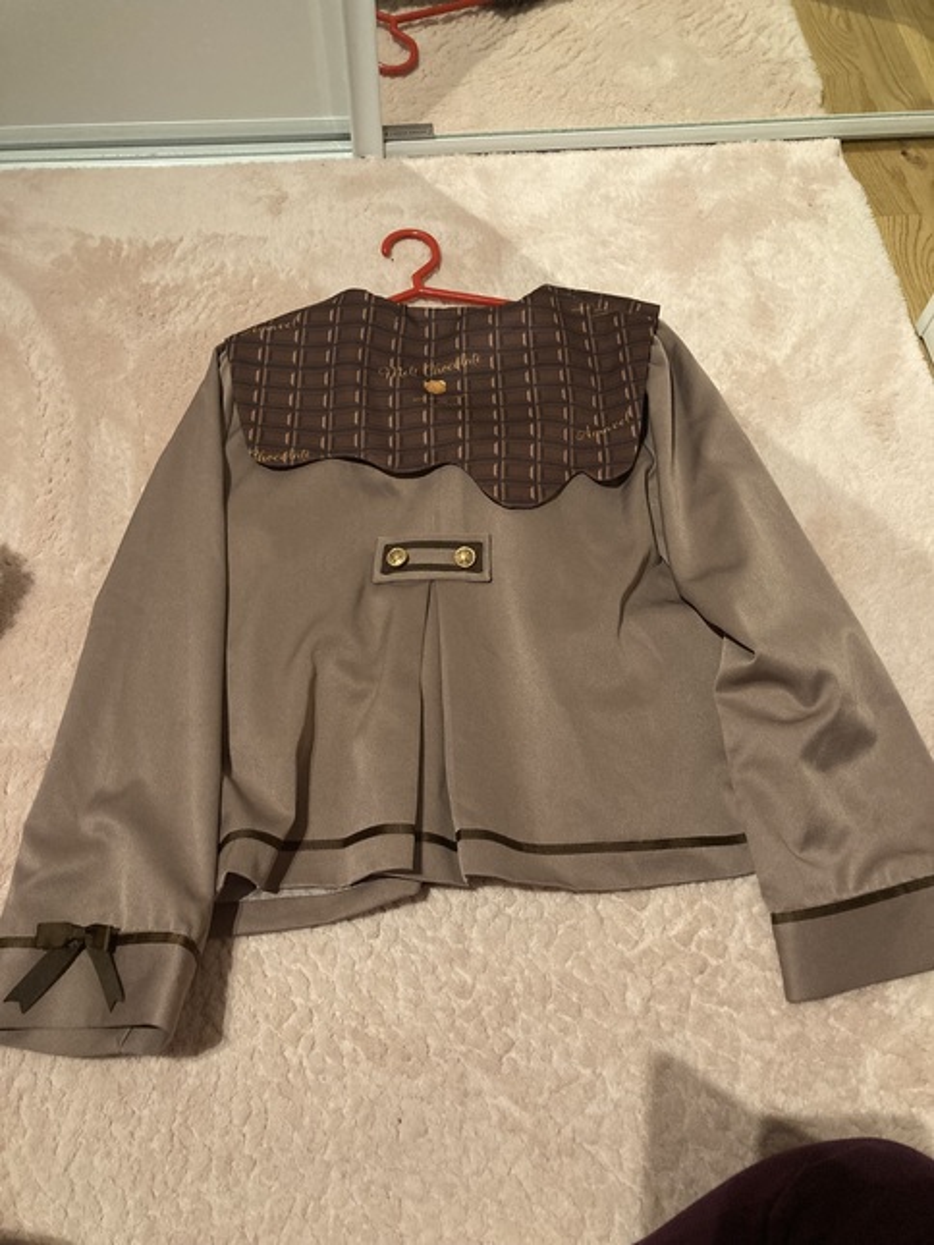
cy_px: 622
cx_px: 467
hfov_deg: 49.8
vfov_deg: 63.4
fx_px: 1007
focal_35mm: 28
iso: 320
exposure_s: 1/50
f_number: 1.8
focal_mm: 3.99
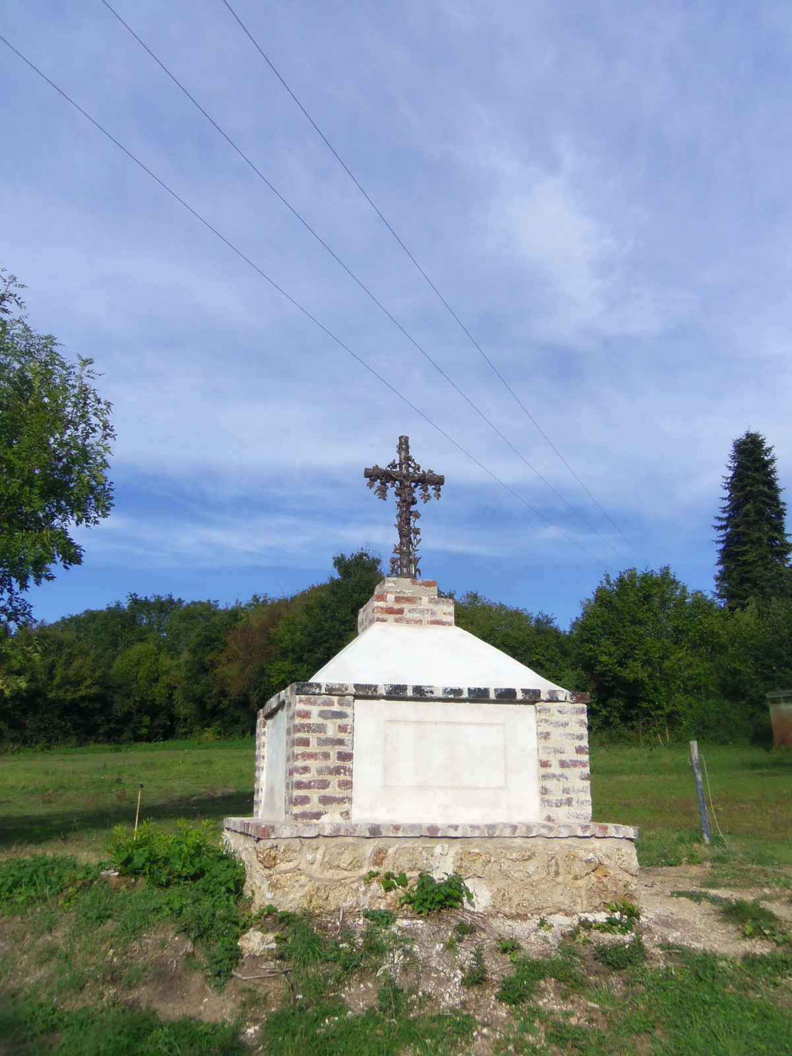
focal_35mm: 28
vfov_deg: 63.4
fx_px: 854
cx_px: 396
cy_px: 528
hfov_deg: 49.7
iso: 64
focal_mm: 5
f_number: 10.8
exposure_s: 1/60
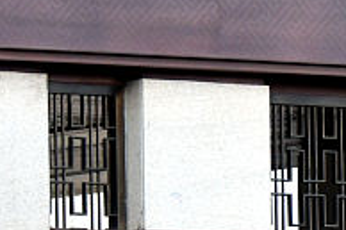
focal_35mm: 693
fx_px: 6655
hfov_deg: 3.0
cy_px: 378
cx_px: 610
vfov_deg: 2.0
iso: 1000
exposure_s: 1/125
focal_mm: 112
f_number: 5.3
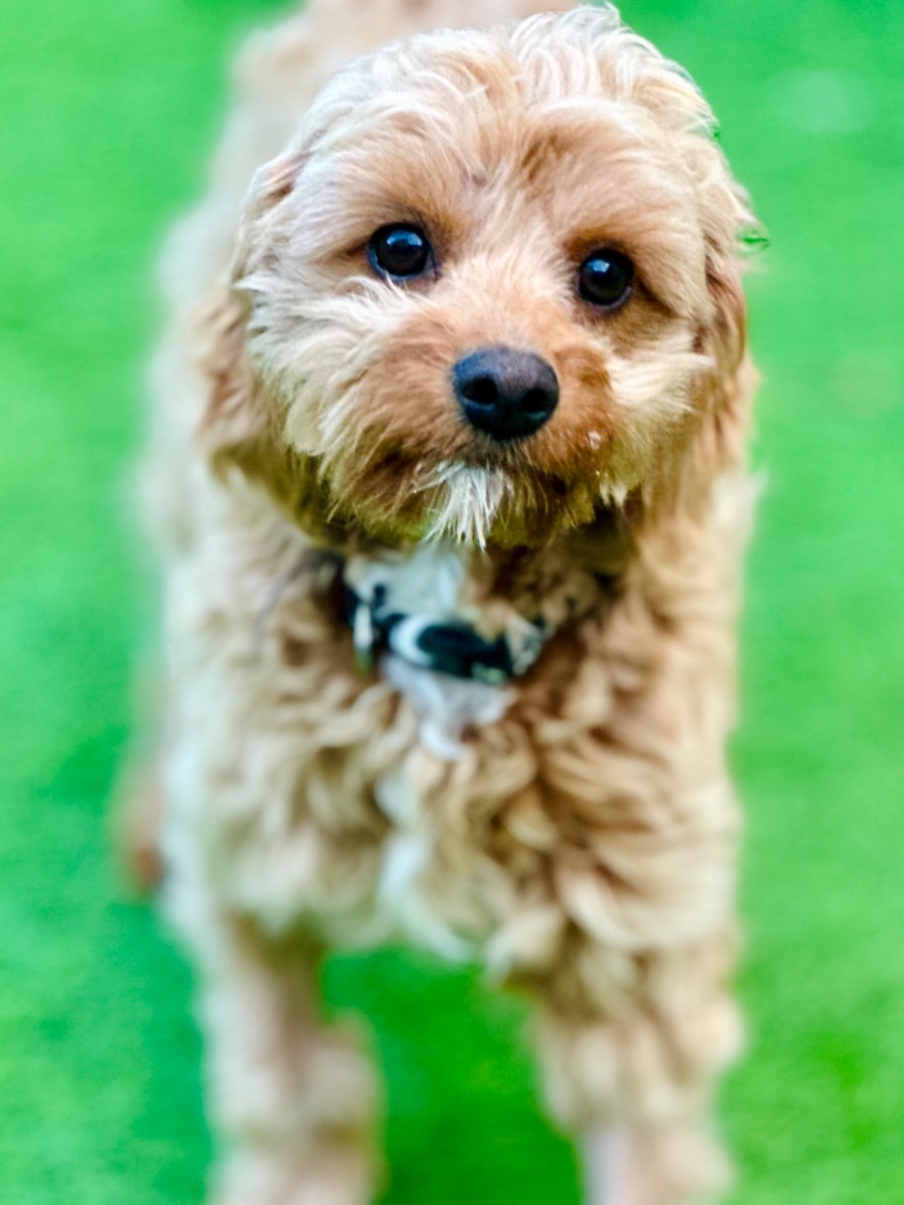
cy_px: 602
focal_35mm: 77
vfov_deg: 25.3
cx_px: 452
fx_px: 2681
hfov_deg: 19.1
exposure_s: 1/84
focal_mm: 9
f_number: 2.8
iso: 250
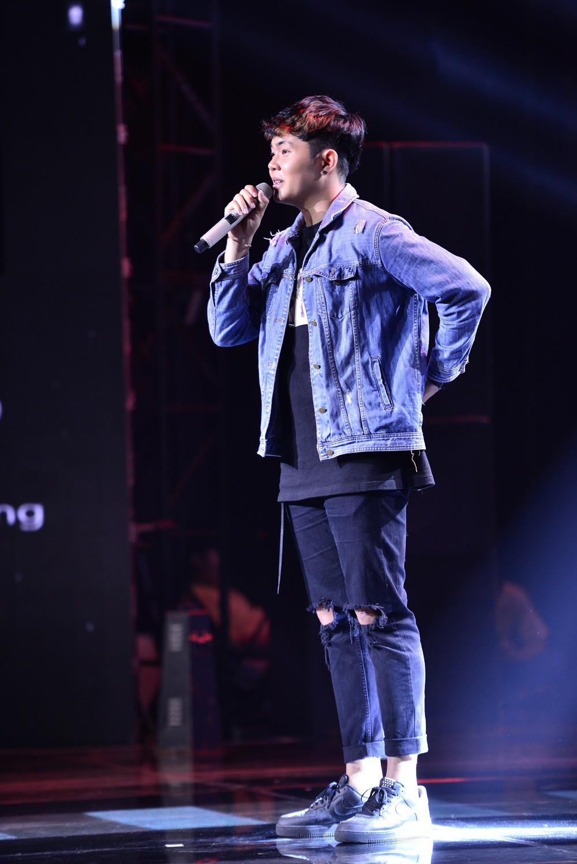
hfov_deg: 7.9
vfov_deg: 11.7
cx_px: 288
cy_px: 432
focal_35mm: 175
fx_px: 4203
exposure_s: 1/125
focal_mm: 175
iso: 400
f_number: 2.8
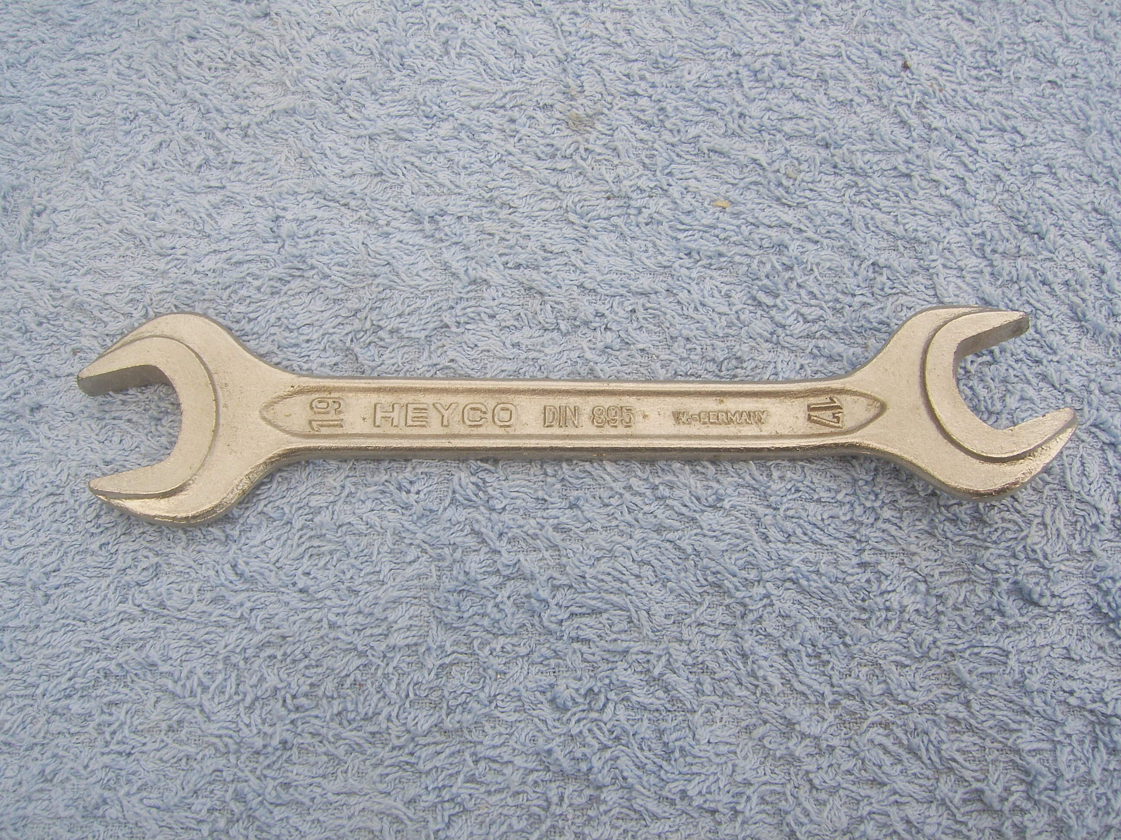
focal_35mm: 38
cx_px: 560
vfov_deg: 37.7
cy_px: 420
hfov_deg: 49.0
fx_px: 1231
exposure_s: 1/125
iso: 50
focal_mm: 7.8
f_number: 6.4
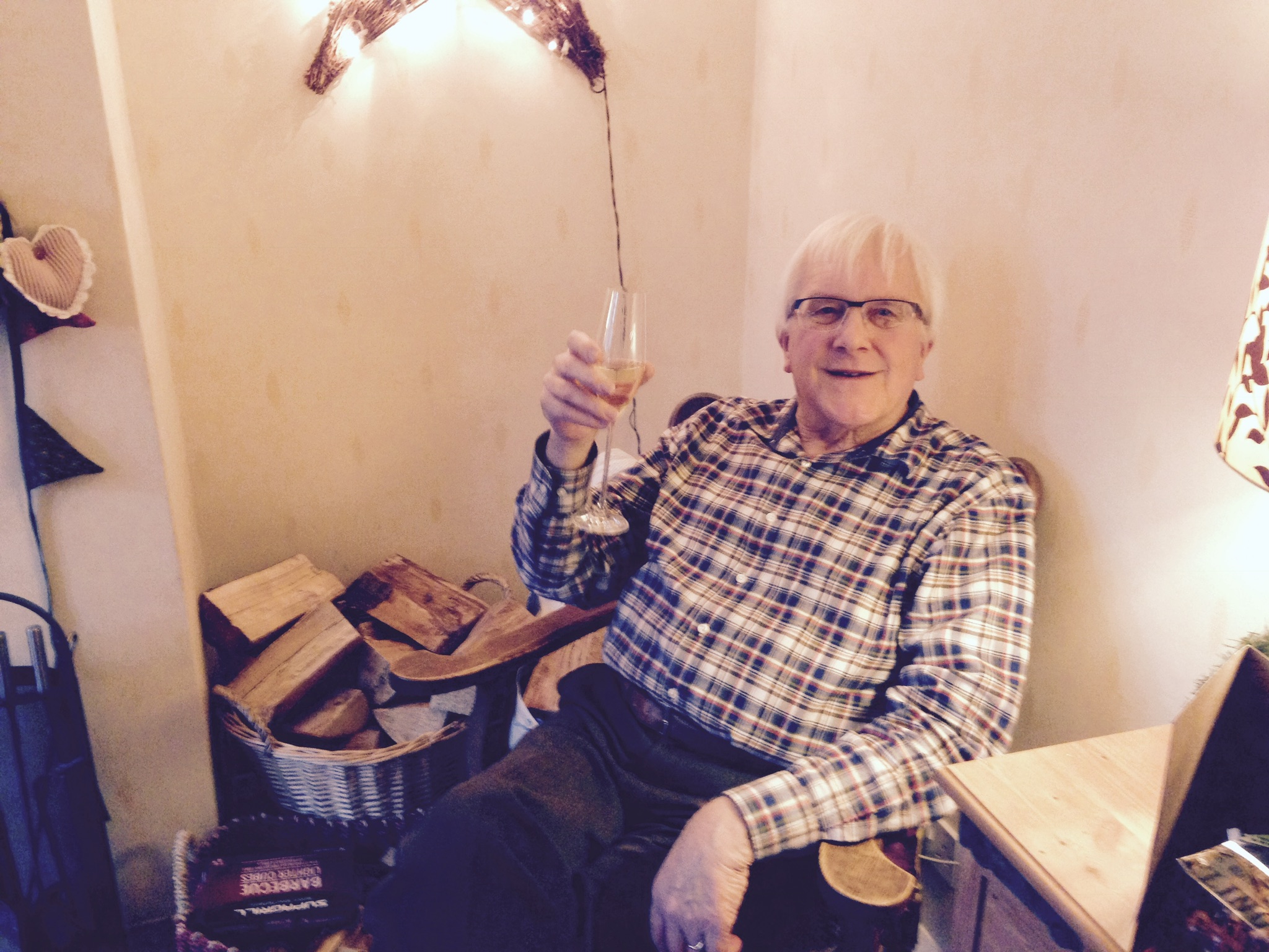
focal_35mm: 33
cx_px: 634
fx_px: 1210
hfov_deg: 55.4
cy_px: 476
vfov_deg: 42.9
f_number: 2.4
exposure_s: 1/15
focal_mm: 4.12
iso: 400
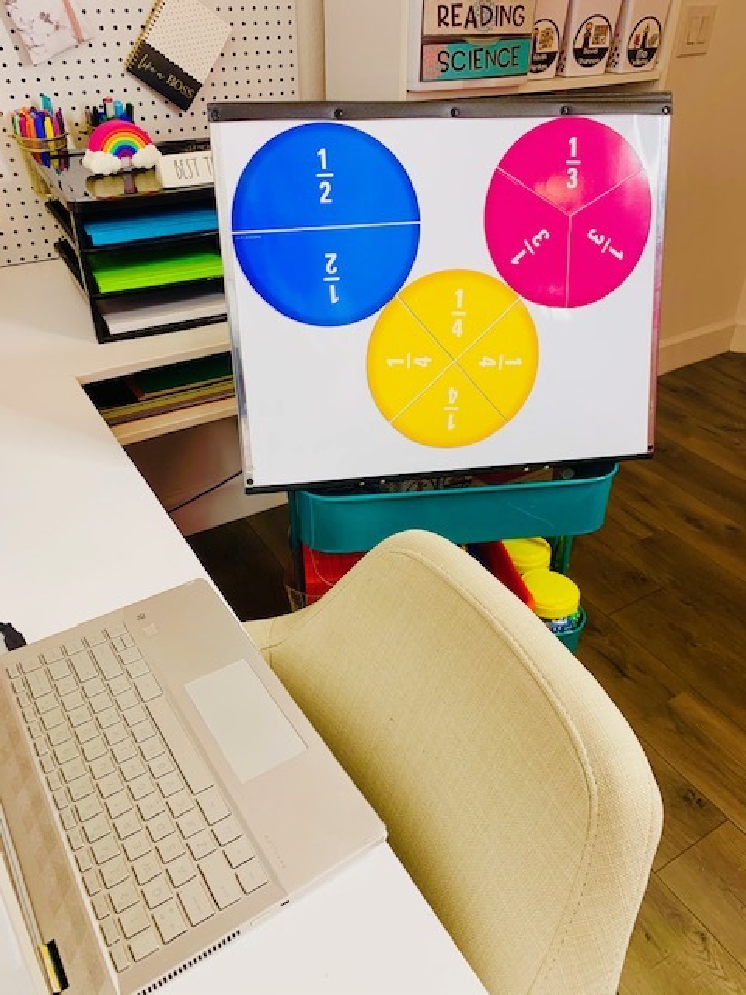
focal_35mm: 26
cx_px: 373
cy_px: 498
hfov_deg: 53.1
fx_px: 747
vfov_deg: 67.3
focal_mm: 4.25
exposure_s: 1/60
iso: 64
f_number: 1.8
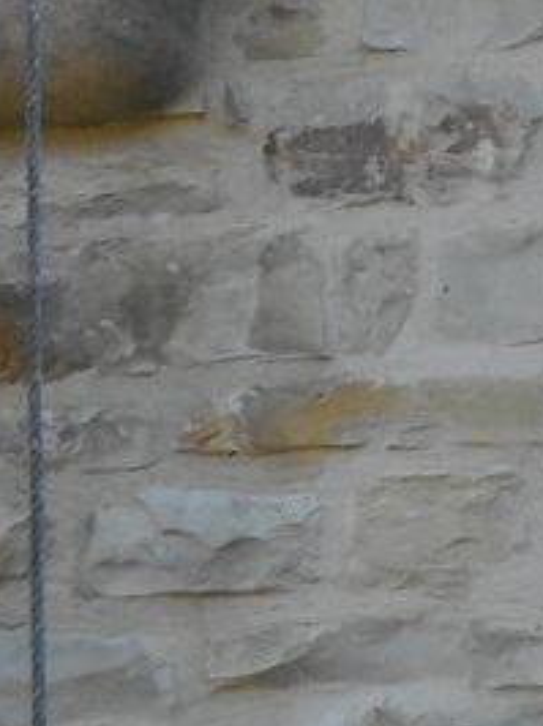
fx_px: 9720
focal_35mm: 464
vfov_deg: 4.2
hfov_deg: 3.2
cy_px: -536
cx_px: -35
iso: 320
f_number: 5.3
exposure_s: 1/250
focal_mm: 20.3
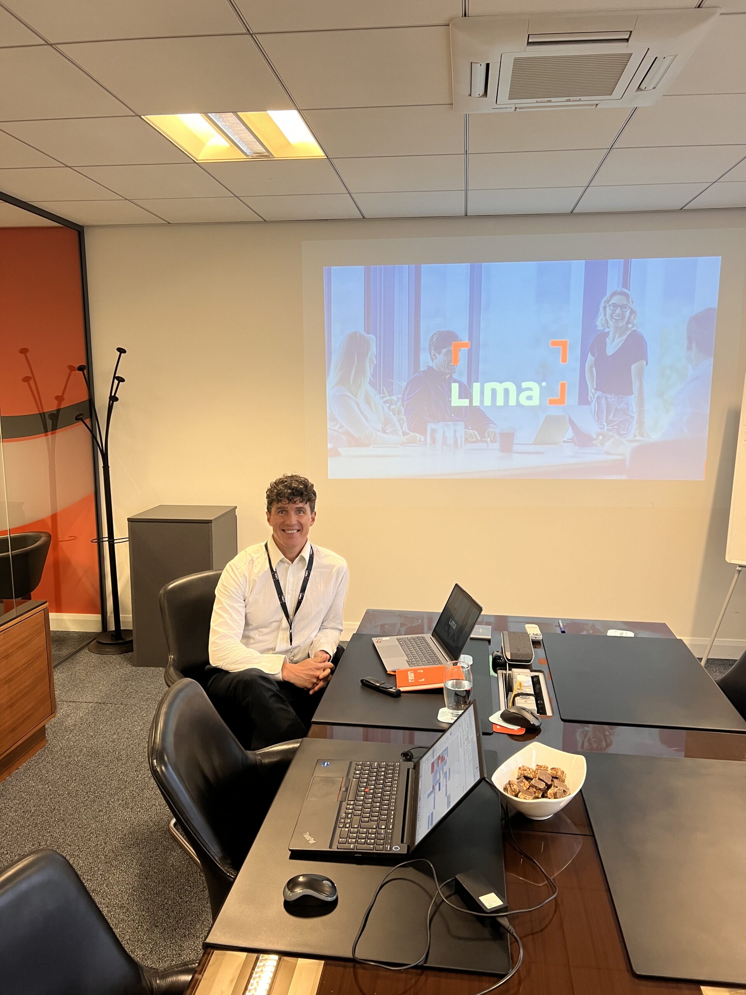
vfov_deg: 67.3
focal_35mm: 26
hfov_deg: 53.1
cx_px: 373
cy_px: 498
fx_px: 747
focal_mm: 5.7
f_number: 1.5
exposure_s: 1/50
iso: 100
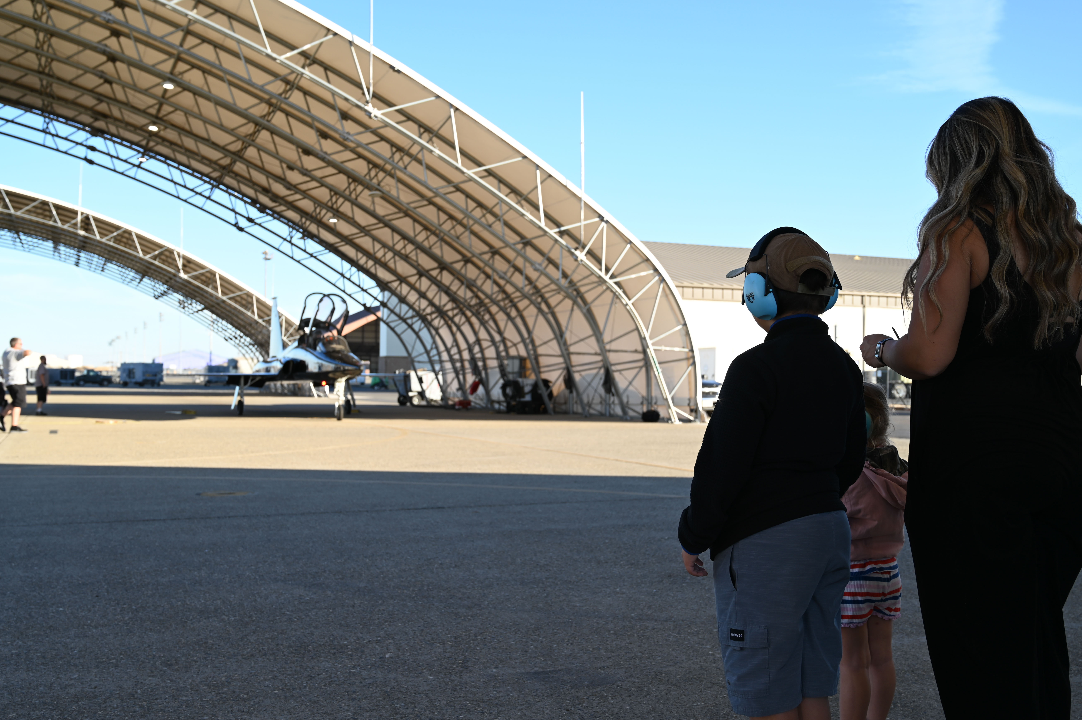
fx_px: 1051
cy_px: 360
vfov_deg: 37.8
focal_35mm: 35
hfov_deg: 54.5
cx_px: 541
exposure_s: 1/160
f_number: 5.6
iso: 100
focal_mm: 35
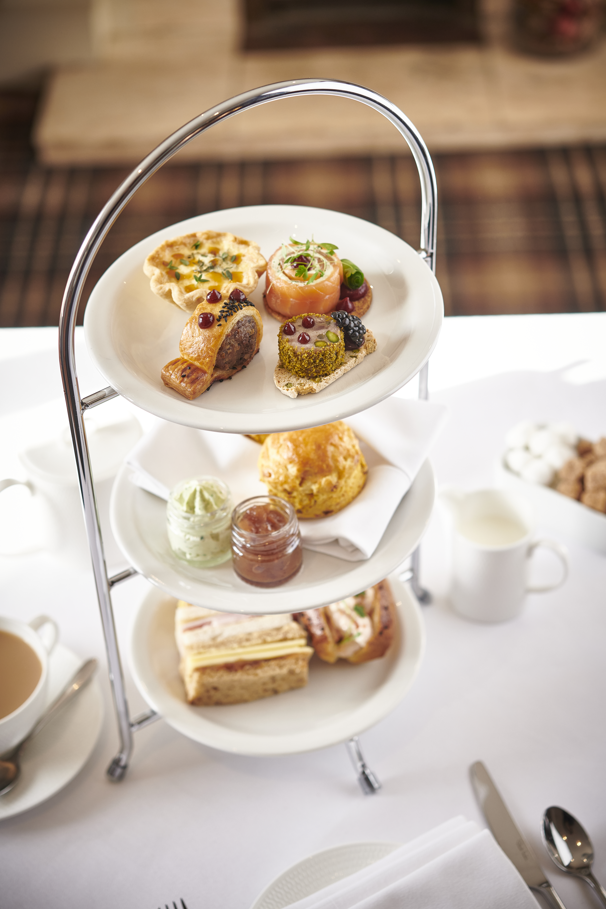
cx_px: 305
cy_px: 449
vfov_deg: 32.9
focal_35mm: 61
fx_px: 1540
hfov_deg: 22.3
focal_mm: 60
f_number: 4.5
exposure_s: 1/100
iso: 320
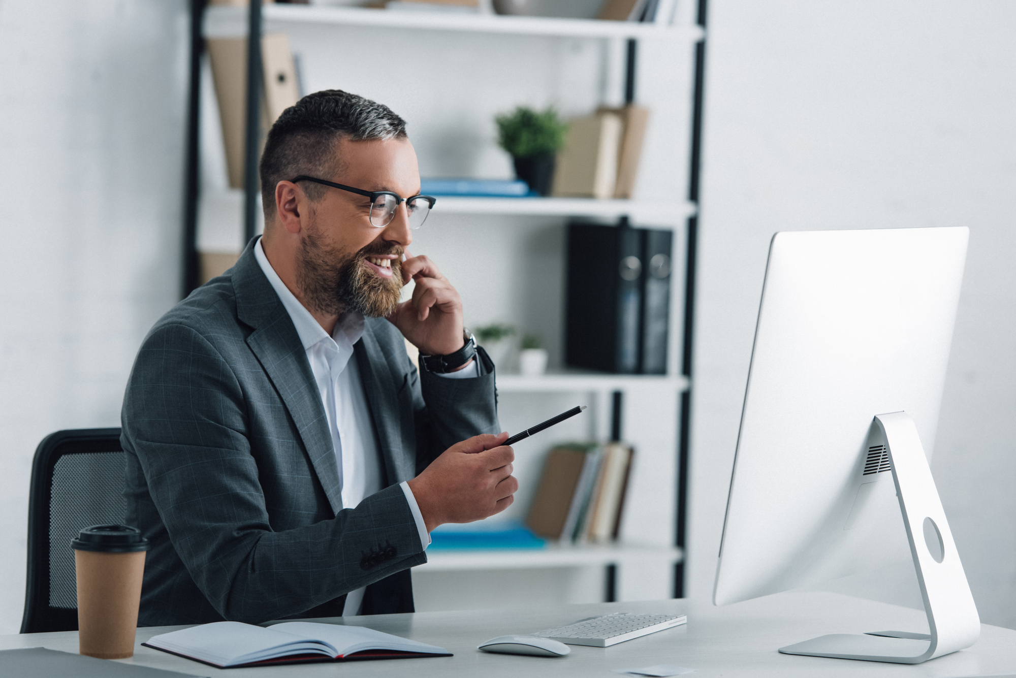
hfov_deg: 15.2
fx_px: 3811
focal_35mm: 135
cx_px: 508
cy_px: 339
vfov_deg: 10.2
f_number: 3.5
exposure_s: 1/200
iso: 160
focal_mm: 135
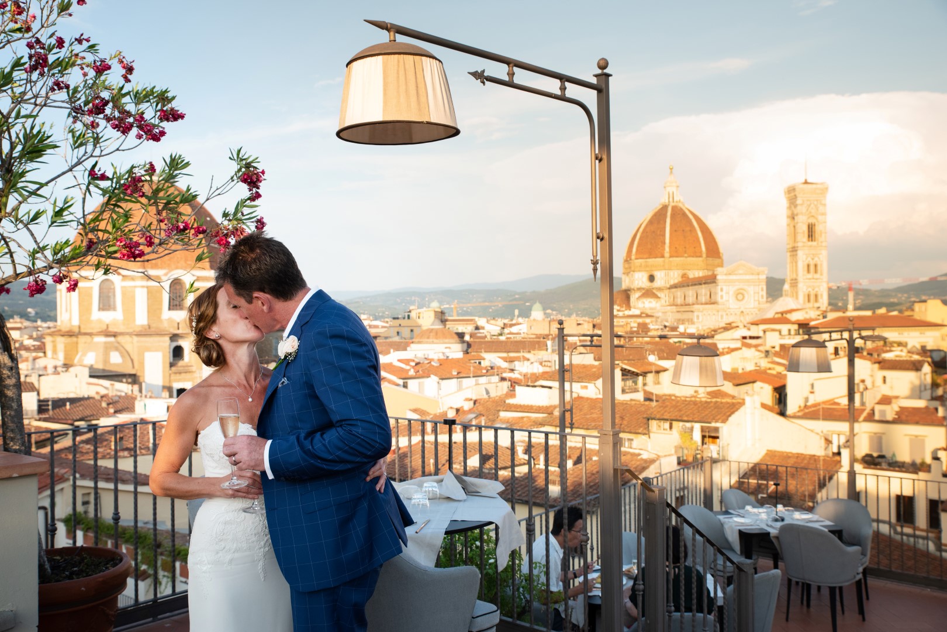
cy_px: 316
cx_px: 474
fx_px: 894
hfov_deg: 55.8
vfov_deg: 38.9
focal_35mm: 34
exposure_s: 1/1000
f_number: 6.3
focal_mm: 34
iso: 1000
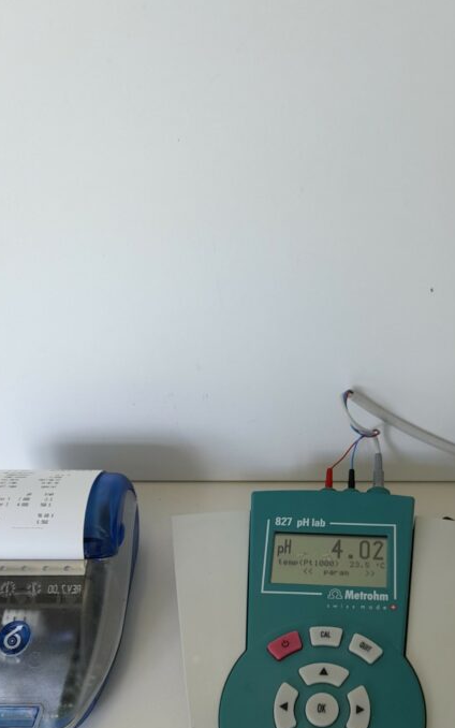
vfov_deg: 48.3
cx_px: 333
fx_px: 793
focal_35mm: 40
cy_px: 495
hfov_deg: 31.5
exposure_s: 1/50
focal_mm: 4.6
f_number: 2
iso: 25
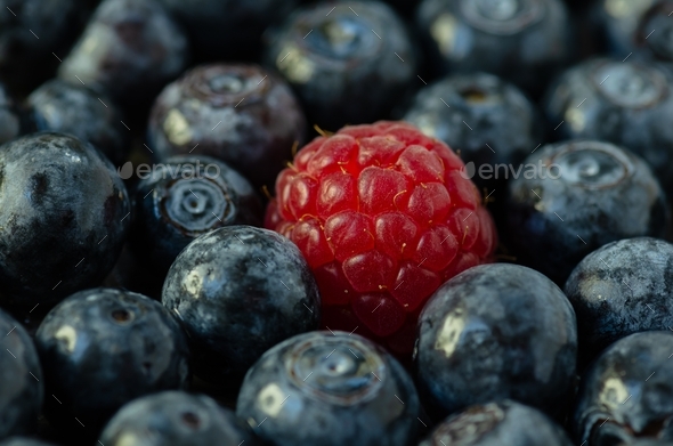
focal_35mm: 158
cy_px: 223
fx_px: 2939
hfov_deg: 13.1
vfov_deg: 8.7
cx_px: 336
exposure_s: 1/20
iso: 200
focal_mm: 105
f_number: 8
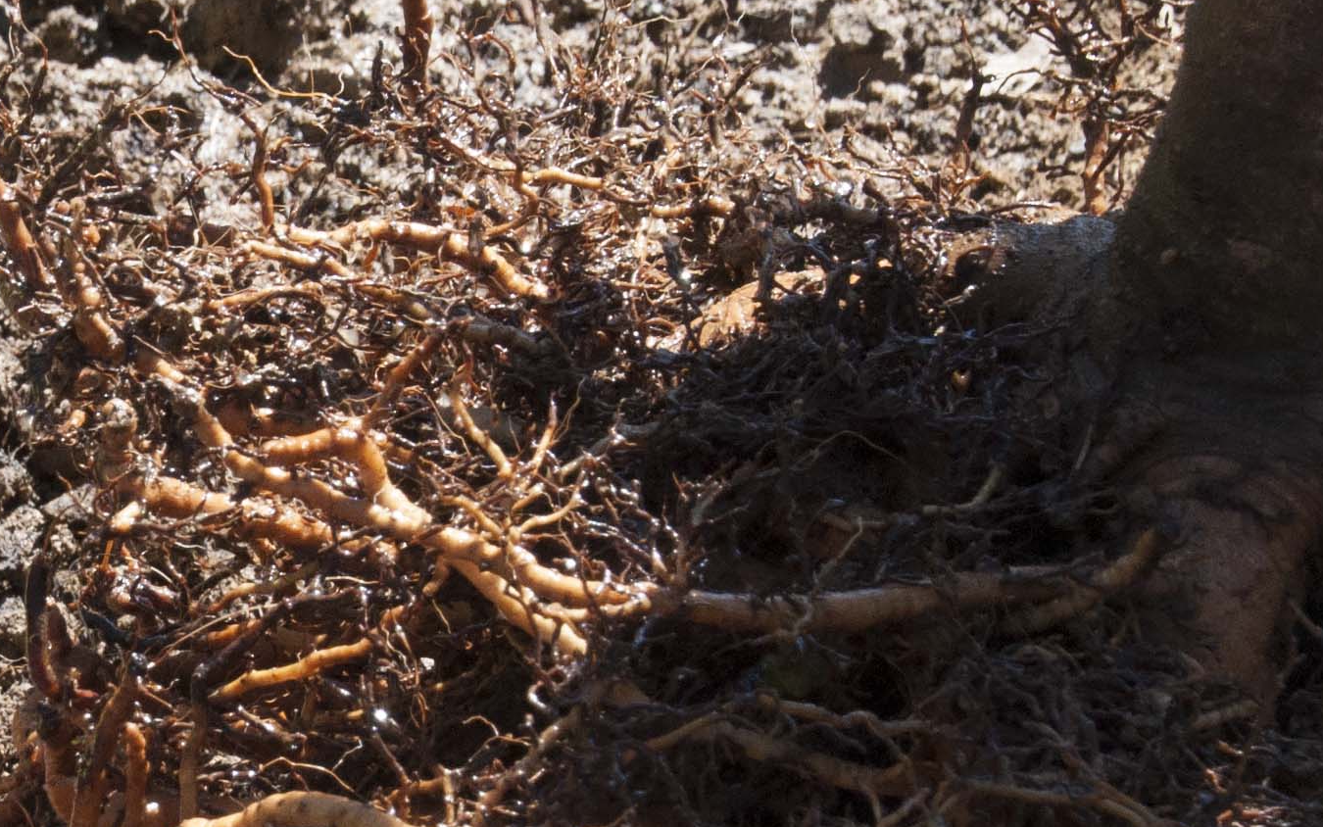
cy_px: 556
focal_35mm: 291
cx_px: 176
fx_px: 10493
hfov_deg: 7.2
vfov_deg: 4.5
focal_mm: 60
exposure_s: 1/500
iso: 1000
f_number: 11
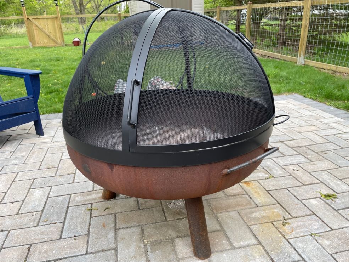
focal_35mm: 27
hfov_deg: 65.3
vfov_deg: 51.4
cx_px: 176
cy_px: 130
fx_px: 272
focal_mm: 4.2
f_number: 1.6
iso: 32
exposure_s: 1/332
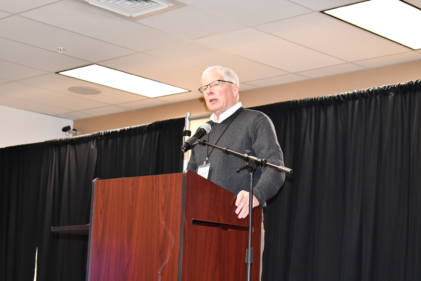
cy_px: 140
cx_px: 210
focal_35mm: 82
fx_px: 959
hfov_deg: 24.8
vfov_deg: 16.7
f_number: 5.6
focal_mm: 55
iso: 4000
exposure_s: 1/60
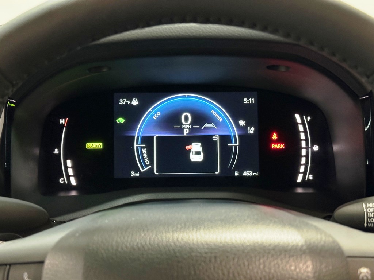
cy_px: 140
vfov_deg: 30.3
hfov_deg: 39.7
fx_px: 519
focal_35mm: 48
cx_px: 187
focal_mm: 6.86
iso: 640
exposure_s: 1/24
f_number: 1.78
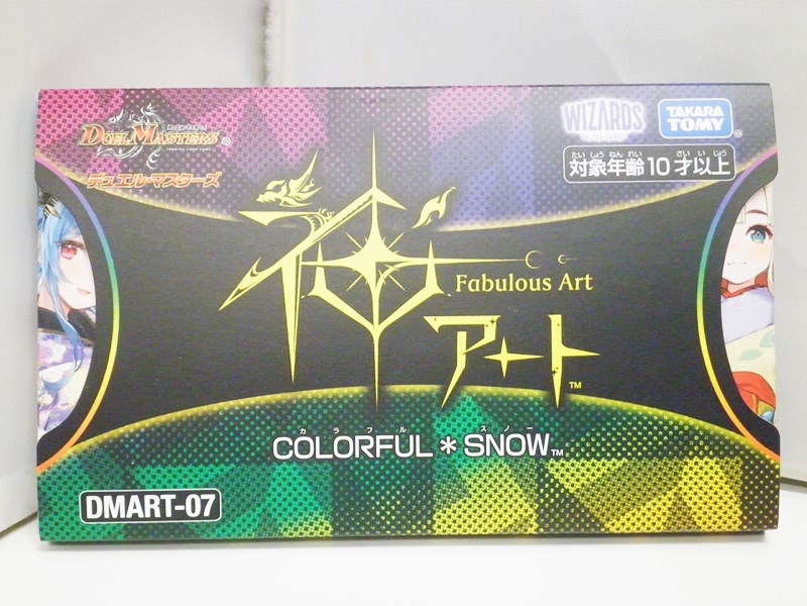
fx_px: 1096
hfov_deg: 40.4
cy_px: 303
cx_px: 404
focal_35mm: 47
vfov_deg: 30.9
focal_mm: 8.3
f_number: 3.4
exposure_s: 1/40
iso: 800
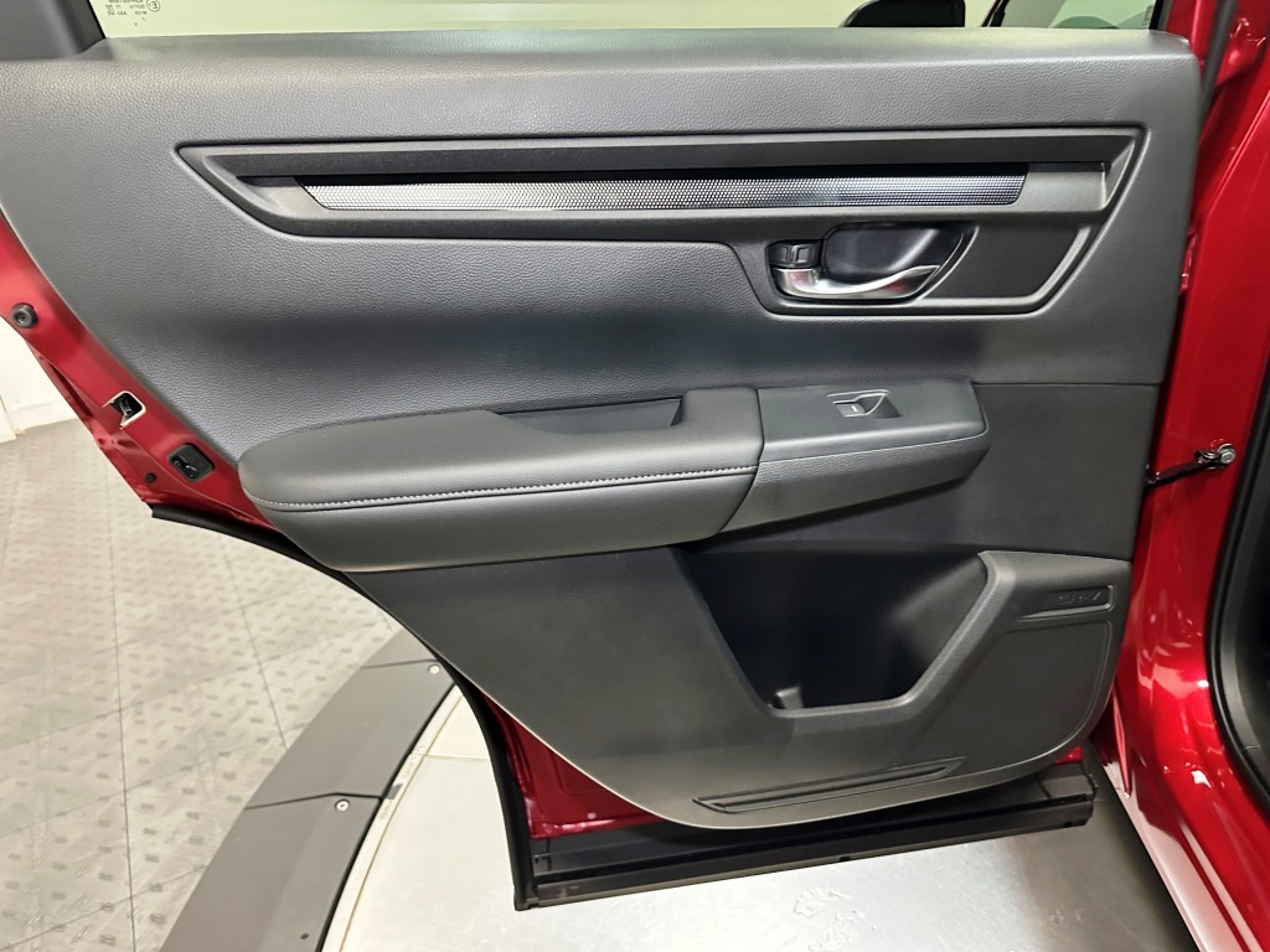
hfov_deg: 71.6
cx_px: 635
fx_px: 881
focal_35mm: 24
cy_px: 476
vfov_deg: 56.8
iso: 800
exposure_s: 1/40
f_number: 1.78
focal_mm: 6.86
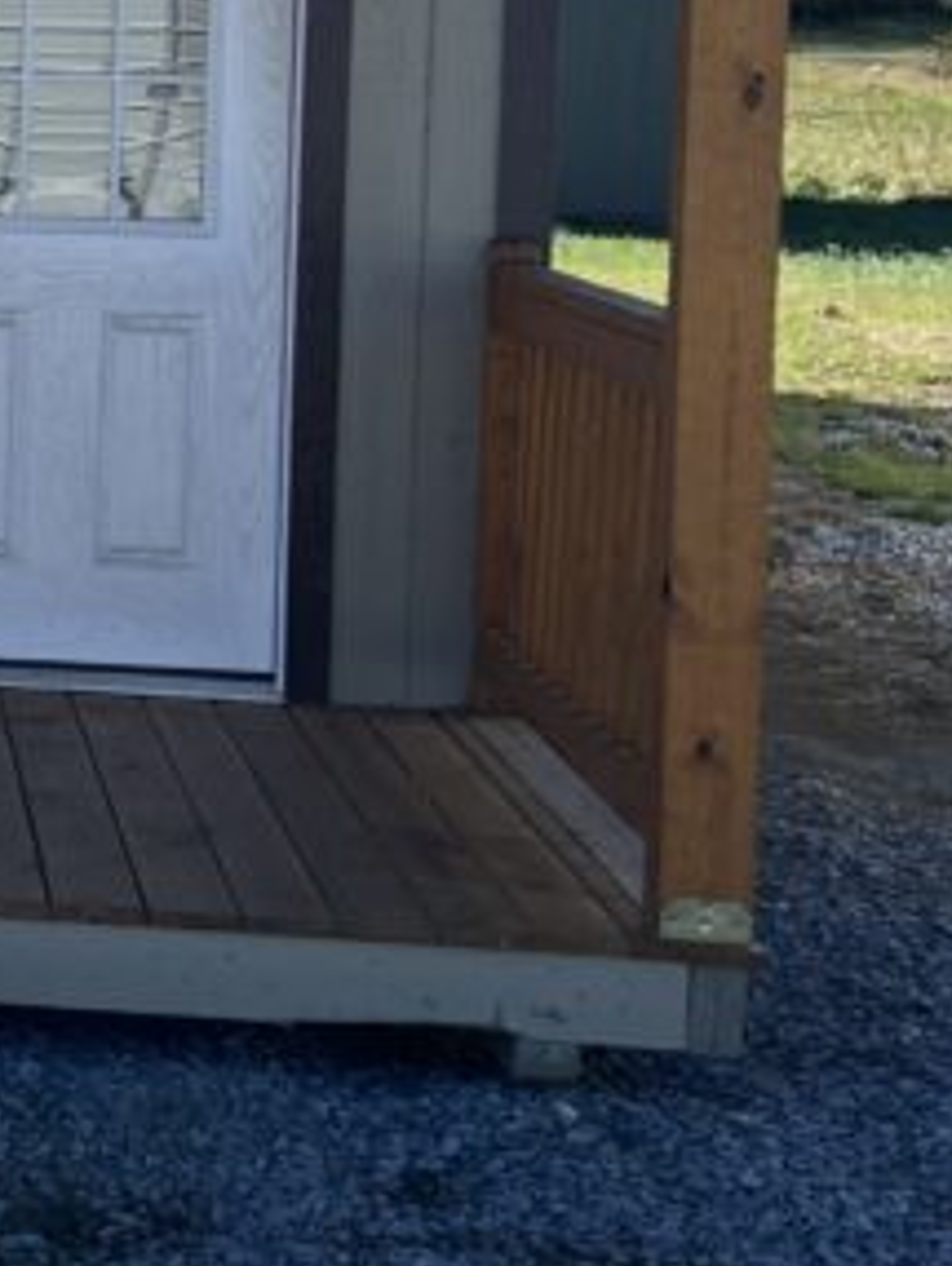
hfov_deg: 14.5
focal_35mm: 93
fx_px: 3405
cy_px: 168
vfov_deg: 20.7
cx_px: -598
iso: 50
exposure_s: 1/2123
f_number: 1.5
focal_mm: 5.7
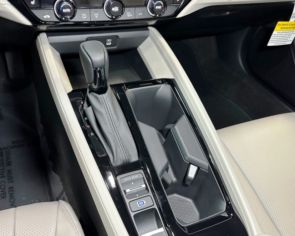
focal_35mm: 29
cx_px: 127
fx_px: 253
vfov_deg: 50.0
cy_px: 117
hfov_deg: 60.2
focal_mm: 6.86
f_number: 1.78
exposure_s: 1/40
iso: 800
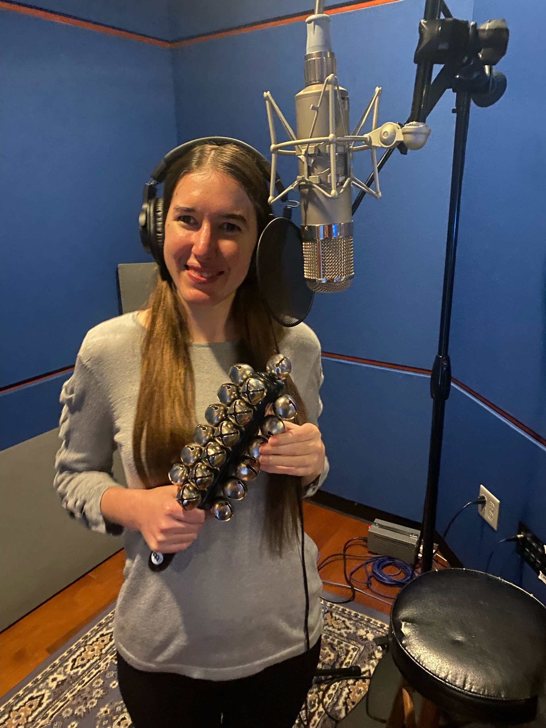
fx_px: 547
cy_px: 364
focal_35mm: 26
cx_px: 273
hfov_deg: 53.1
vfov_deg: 67.3
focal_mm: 4.25
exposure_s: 1/8
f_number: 1.8
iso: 800
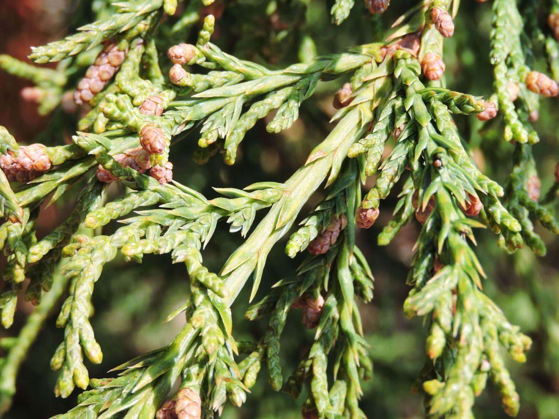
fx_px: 2148
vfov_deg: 11.1
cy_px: 235
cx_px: 304
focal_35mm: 133
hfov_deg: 14.8
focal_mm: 15.2
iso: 100
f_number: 4.5
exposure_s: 1/250
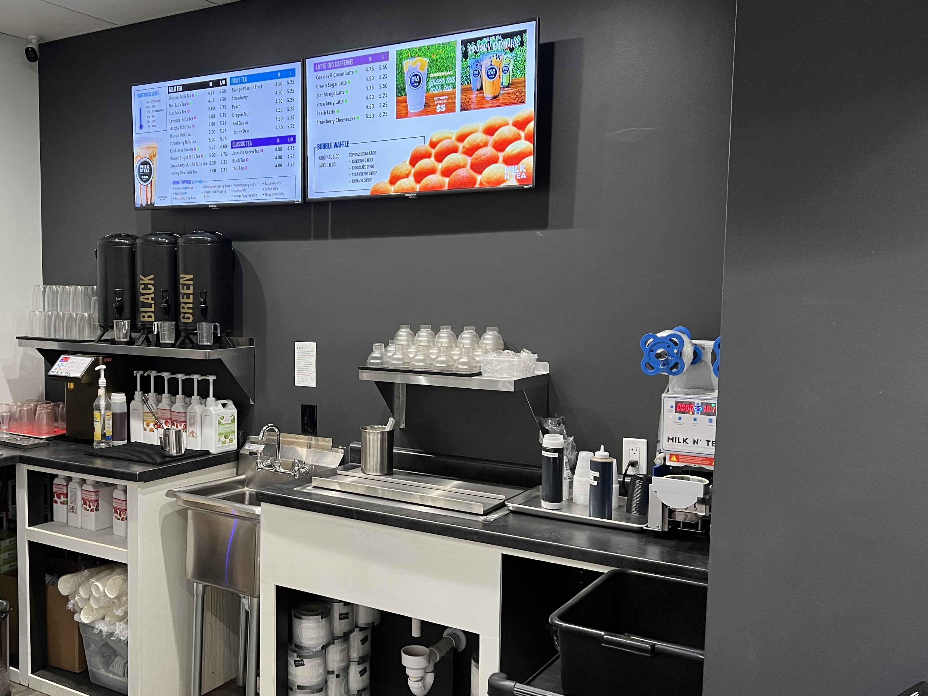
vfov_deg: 41.8
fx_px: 911
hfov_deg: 53.2
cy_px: 359
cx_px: 330
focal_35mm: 34
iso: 160
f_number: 1.5
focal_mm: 5.7
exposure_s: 1/60
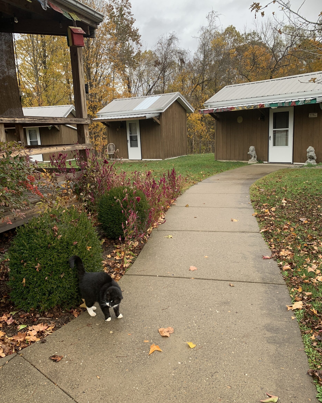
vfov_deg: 62.2
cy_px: 203
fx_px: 334
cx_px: 163
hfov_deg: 51.5
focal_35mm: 28
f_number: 1.8
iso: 25
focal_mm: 4.25
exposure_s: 1/282
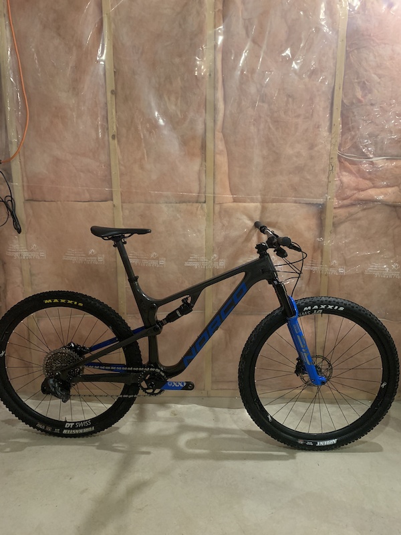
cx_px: 200
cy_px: 268
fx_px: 402
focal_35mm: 26
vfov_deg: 67.3
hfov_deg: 53.1
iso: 400
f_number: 1.8
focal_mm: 4.25
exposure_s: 1/30
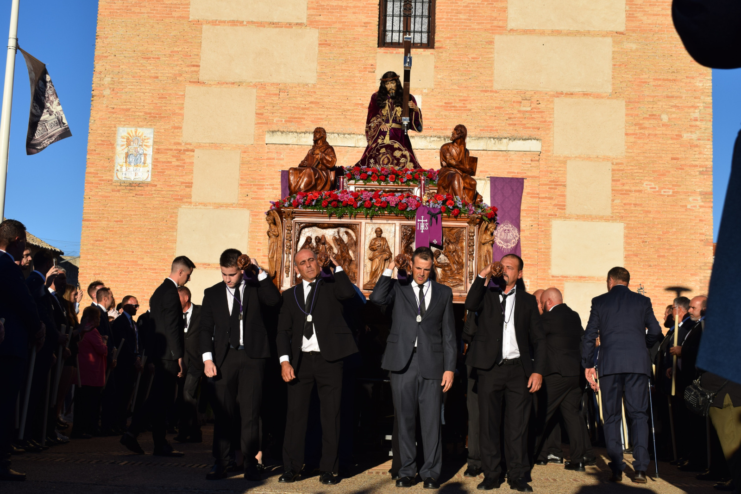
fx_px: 1081
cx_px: 370
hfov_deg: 37.8
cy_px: 247
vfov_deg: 25.8
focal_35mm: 52
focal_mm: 35
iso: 200
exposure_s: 1/400
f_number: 10
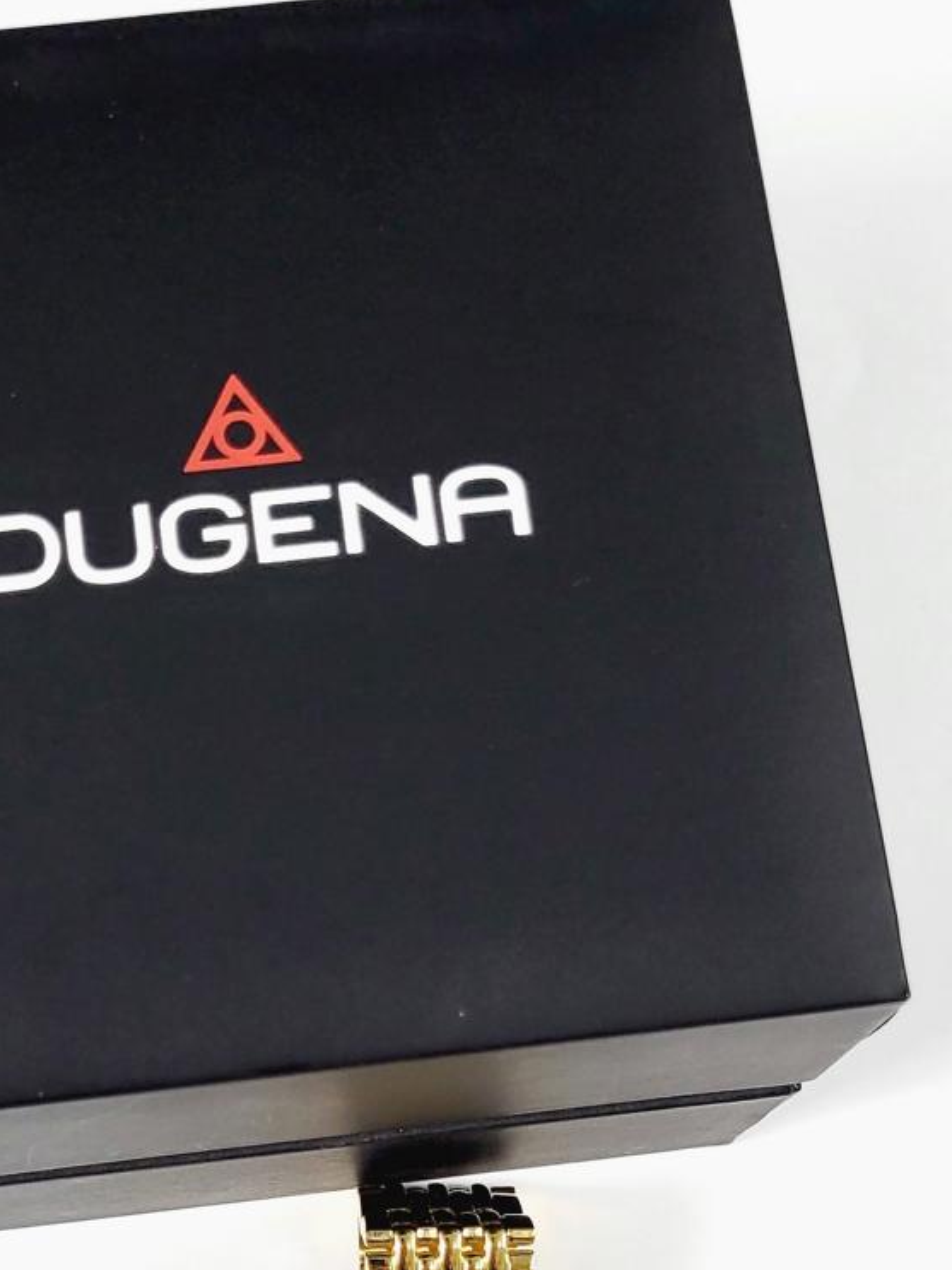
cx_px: 309
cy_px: 1051
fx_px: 2054
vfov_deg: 33.2
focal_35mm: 56
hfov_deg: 25.9
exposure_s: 1/100
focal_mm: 5.4
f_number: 1.8
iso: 200
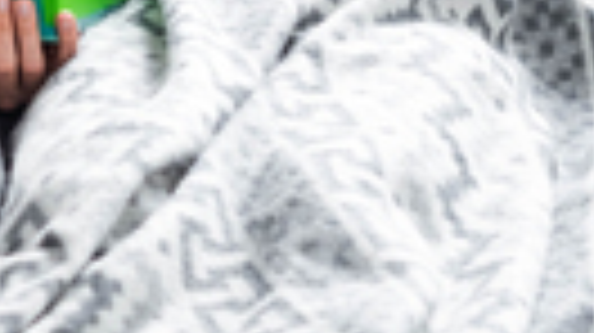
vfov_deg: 5.1
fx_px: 3698
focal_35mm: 235
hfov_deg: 8.9
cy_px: -184
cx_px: -364
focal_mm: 50
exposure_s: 1/200
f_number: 3.5
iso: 100
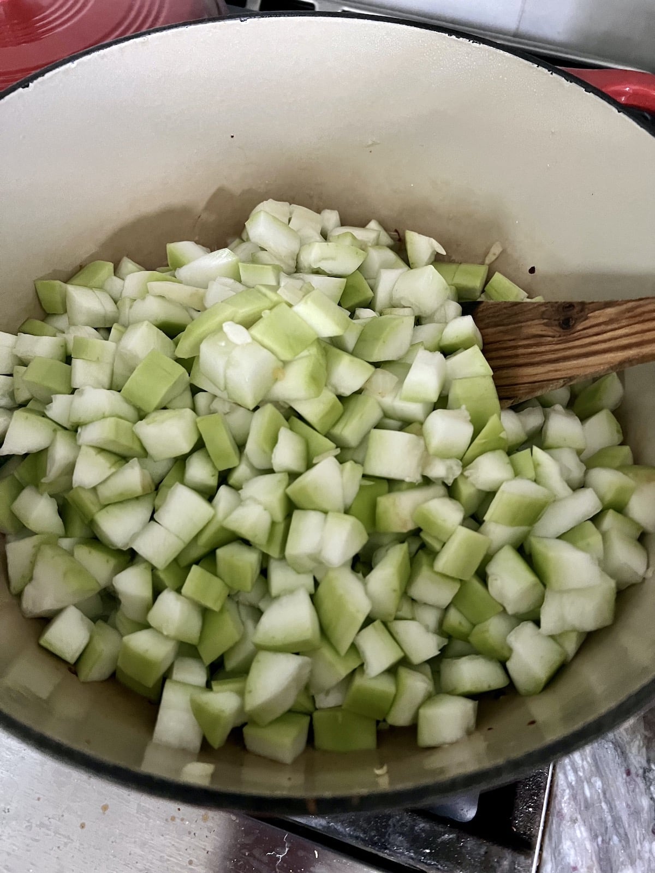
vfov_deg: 67.3
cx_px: 328
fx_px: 656
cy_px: 436
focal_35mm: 26
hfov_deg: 53.1
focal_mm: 5.7
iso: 500
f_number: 1.5
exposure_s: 1/40
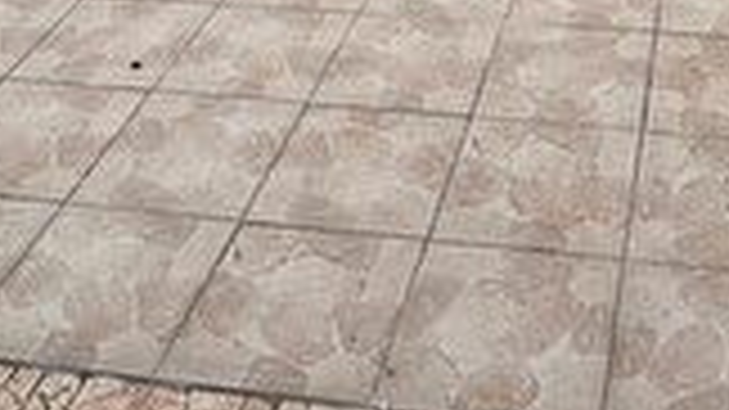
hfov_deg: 31.4
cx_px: 531
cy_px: -462
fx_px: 1275
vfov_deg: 14.4
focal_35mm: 66
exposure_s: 1/231
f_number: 2.2
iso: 40
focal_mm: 2.22
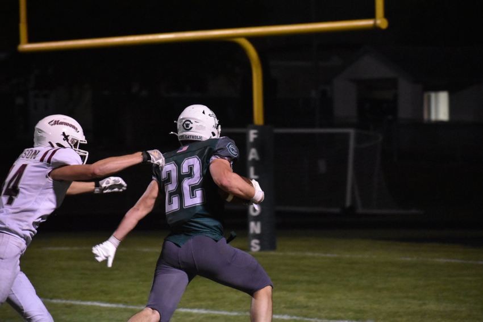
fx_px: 2717
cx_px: 242
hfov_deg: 10.2
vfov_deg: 6.8
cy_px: 161
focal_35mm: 202
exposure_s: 1/400
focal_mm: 135
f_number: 5
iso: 6400
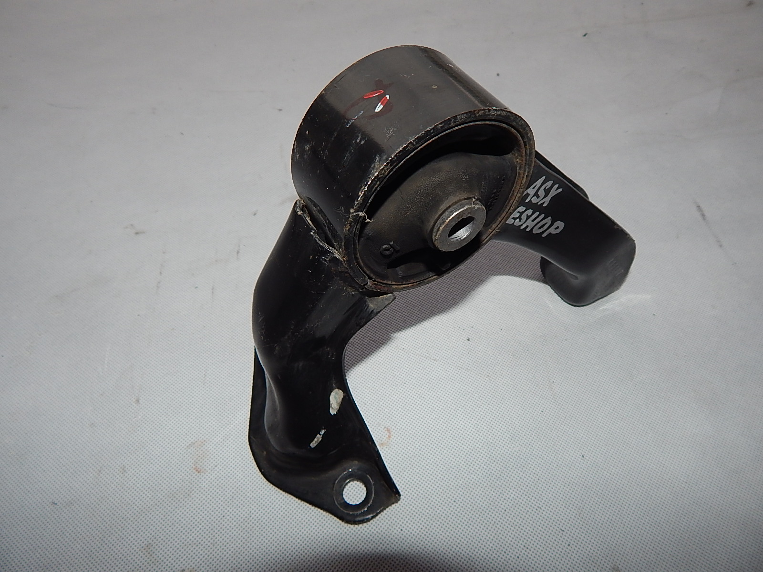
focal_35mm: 23
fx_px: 507
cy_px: 286
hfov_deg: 73.9
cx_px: 382
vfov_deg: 58.9
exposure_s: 1/800
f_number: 6
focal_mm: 4
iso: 125
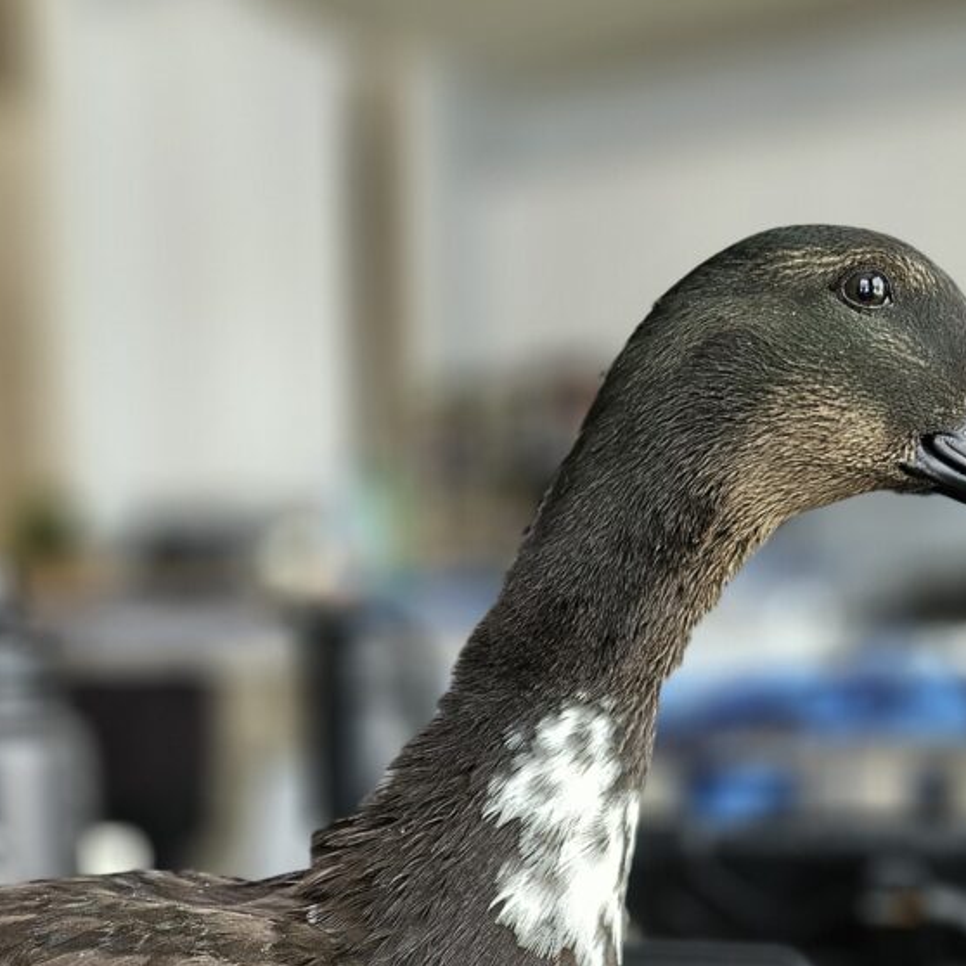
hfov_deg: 30.3
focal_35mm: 56
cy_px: 886
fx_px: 1768
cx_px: 320
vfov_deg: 29.2
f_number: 1.8
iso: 640
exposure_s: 1/120
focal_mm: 5.4
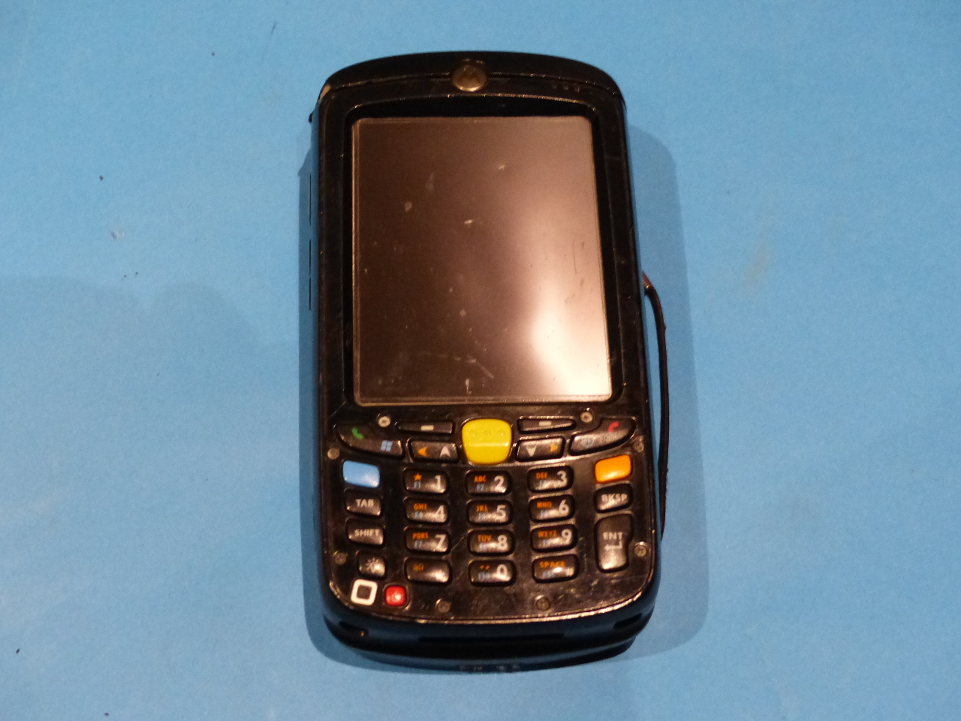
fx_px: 1444
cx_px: 480
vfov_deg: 28.0
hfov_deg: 36.8
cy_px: 360
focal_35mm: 52
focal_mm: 9.4
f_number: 2.8
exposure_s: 1/80
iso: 800
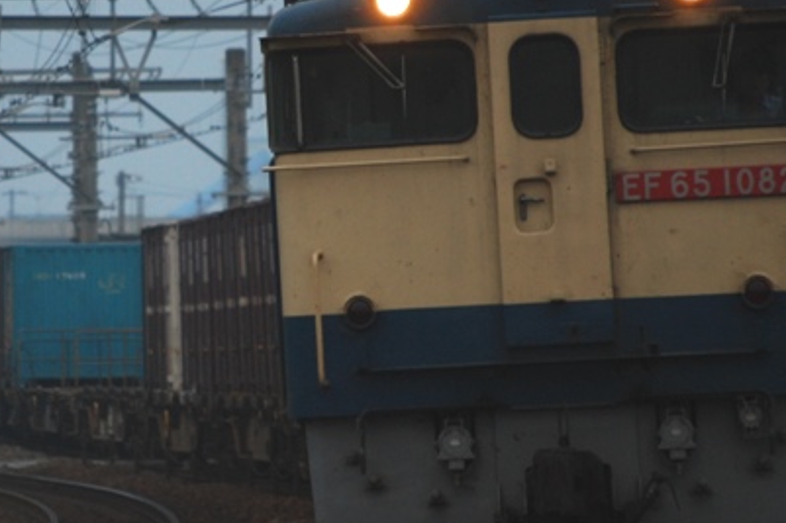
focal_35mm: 599
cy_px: 181
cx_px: 190
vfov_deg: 2.3
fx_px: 13072
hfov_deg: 3.4
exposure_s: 1/80
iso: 400
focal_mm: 200
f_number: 5.6
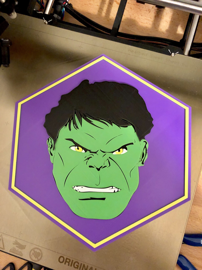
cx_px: 101
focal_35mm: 28
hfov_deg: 49.7
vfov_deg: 63.4
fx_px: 218
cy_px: 135
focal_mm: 4
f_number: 1.8
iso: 100
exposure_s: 1/5
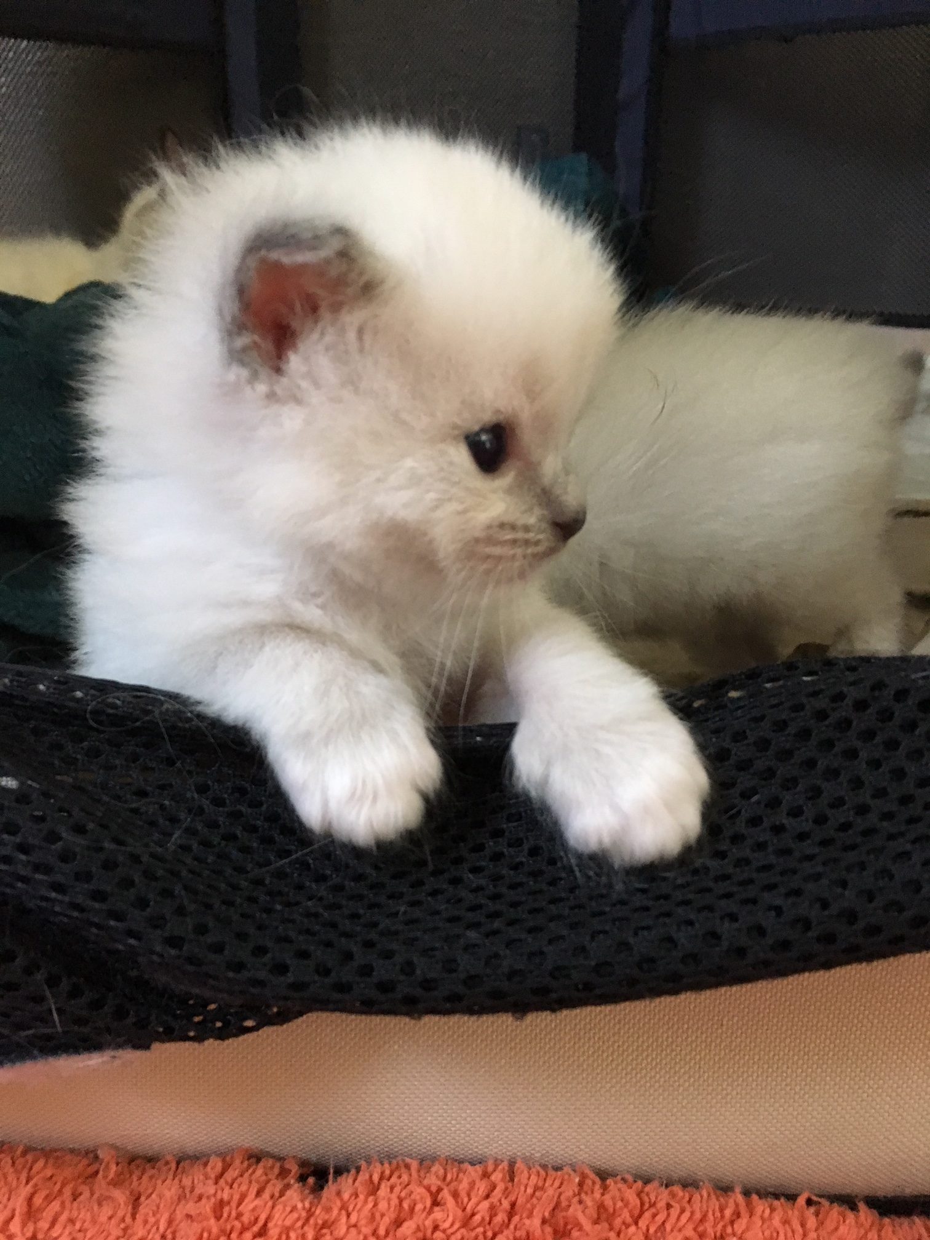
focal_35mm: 29
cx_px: 465
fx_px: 1039
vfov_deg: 61.7
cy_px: 620
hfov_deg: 48.2
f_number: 2.2
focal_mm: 4.15
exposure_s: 1/30
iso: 200
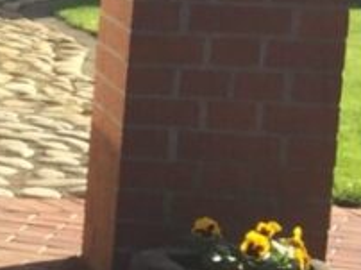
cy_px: 131
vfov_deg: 6.7
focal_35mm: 221
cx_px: -981
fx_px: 2302
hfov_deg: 7.2
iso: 32
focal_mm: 4.15
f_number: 2.2
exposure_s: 1/807
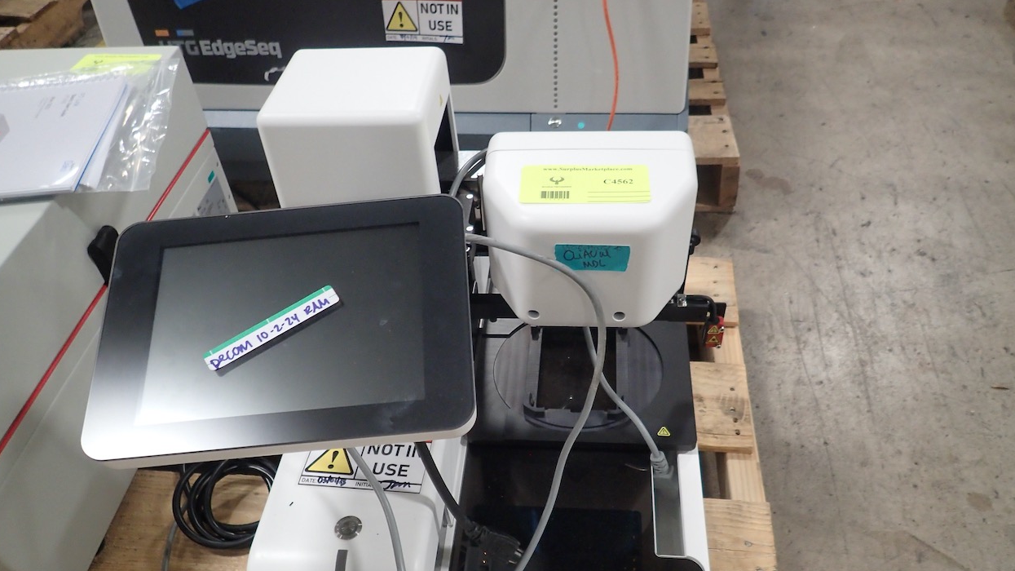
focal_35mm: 28
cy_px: 390
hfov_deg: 67.9
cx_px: 500
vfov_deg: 40.9
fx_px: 754
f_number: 2
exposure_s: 1/30
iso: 250
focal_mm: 4.5
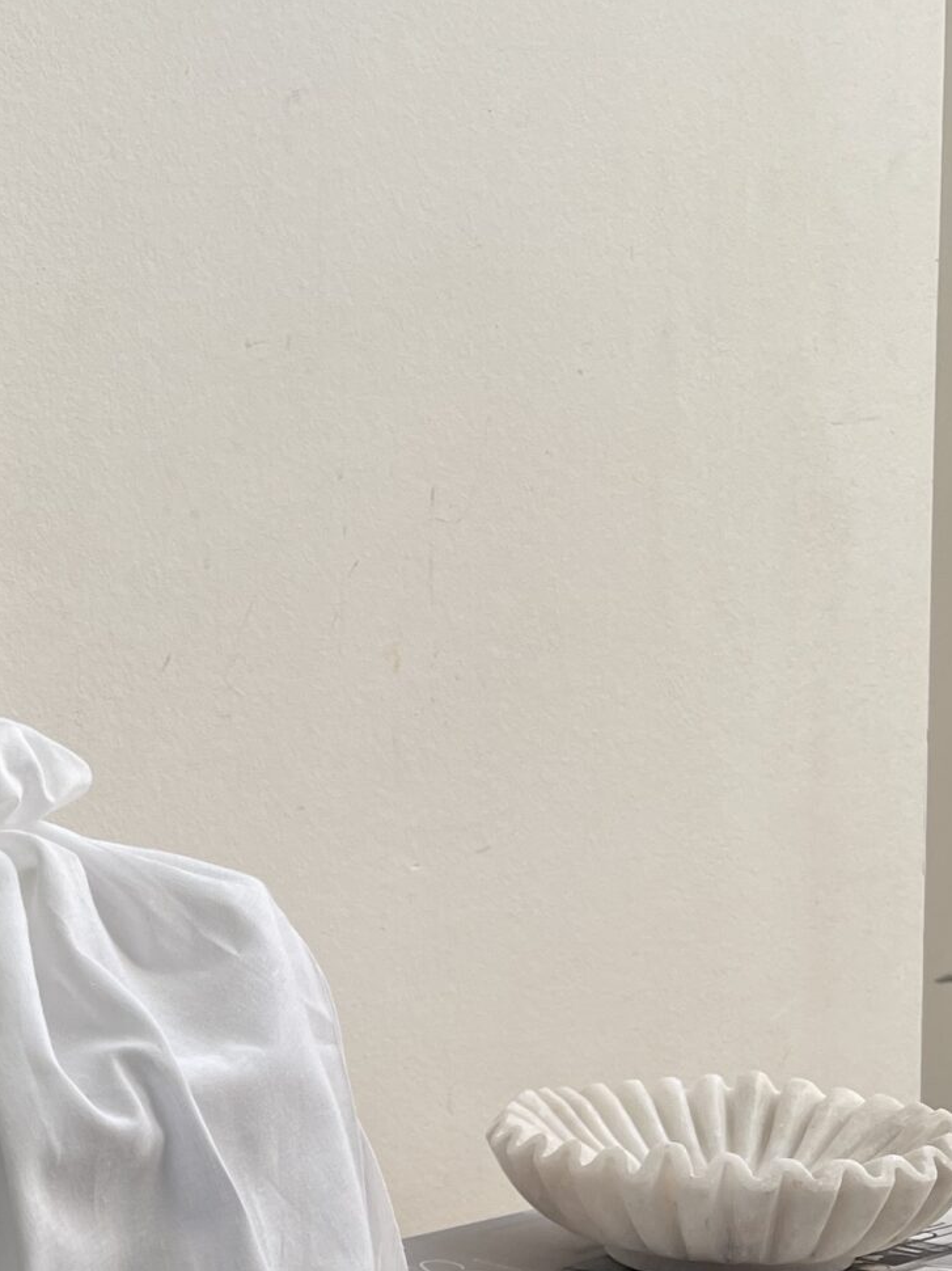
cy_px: 938
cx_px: -110
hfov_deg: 21.1
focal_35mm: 66
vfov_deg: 29.0
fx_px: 2421
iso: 32
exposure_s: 1/177
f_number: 1.6
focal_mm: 5.1
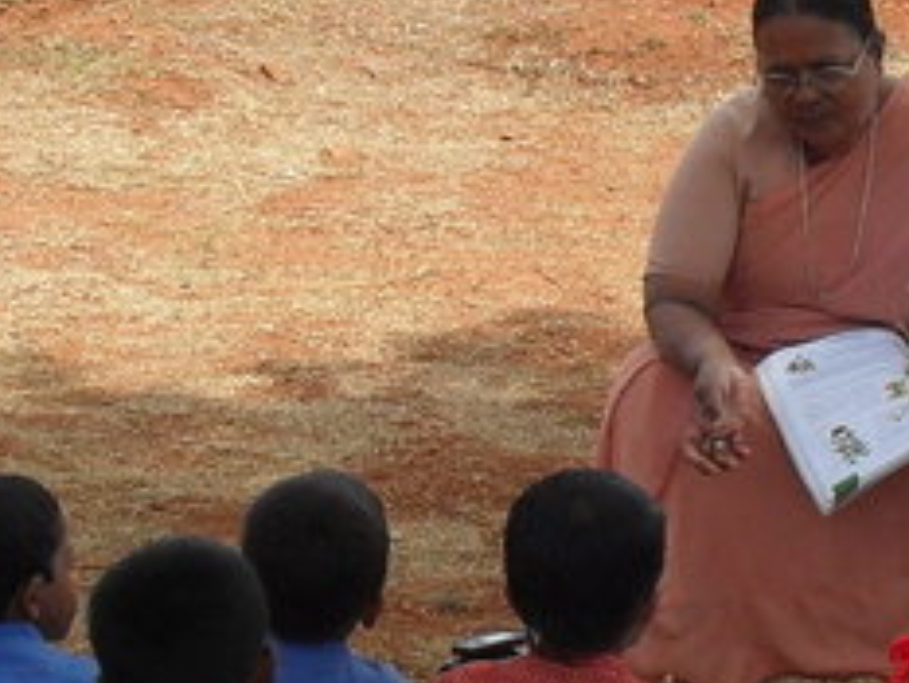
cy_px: 422
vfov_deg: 9.6
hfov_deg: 12.7
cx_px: 819
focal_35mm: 154
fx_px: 4046
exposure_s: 1/180
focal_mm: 6.3
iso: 100
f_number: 8.4
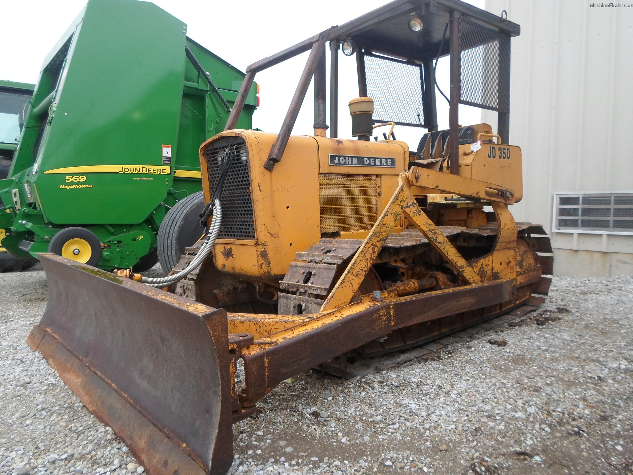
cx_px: 316
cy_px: 238
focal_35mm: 25
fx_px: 457
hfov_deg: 69.4
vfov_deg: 54.9
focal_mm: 4.5
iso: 80
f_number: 2.5
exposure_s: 1/180
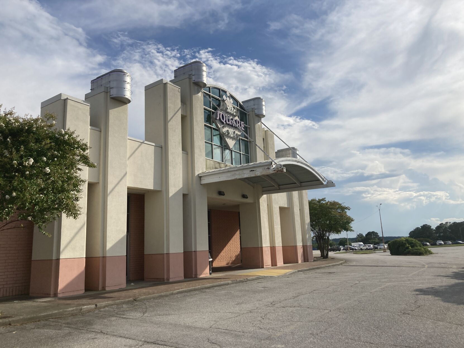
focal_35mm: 28
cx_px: 232
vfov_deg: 49.8
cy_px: 174
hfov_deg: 63.4
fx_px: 375
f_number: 1.8
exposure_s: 1/4367
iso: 20
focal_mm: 3.99
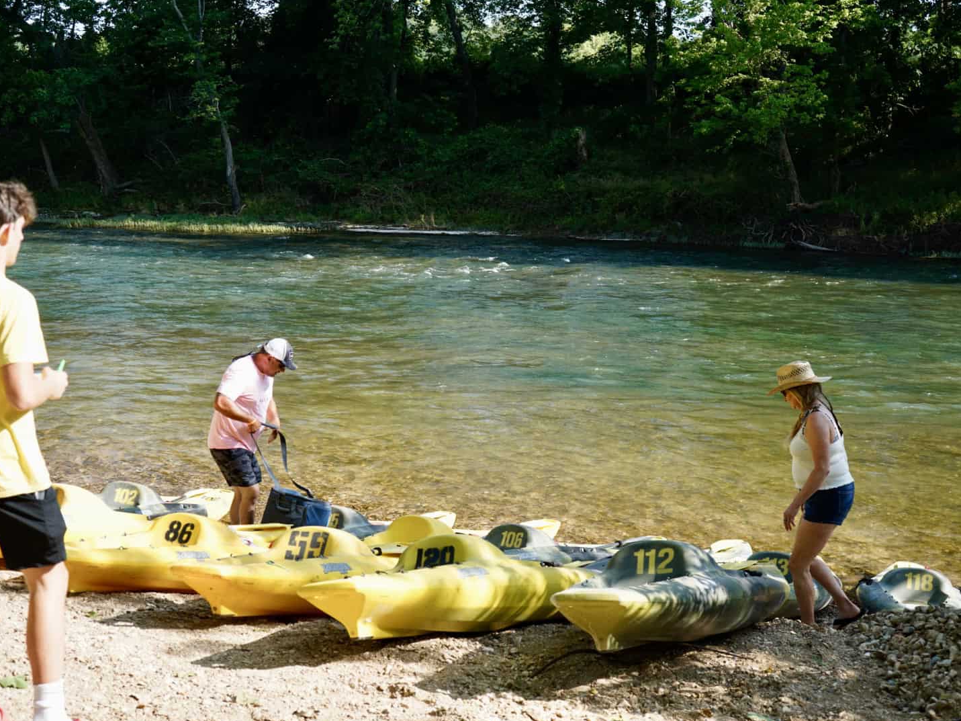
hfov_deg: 38.1
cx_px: 420
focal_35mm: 50
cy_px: 362
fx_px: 1388
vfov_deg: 29.1
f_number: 5
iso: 100
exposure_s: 1/200
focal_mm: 46
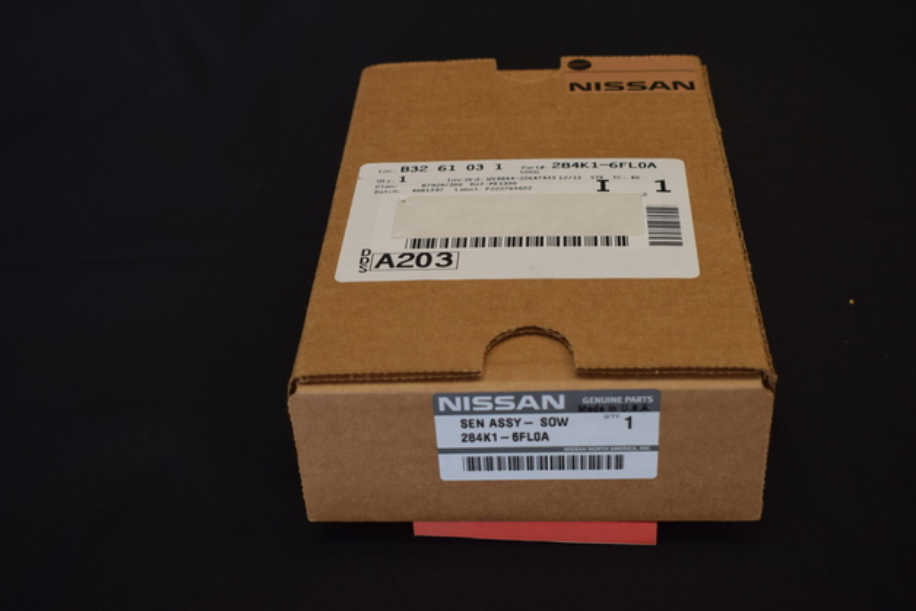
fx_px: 1247
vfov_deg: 27.5
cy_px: 300
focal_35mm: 49
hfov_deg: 40.3
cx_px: 450
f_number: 6.3
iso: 400
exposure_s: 1/160
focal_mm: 32
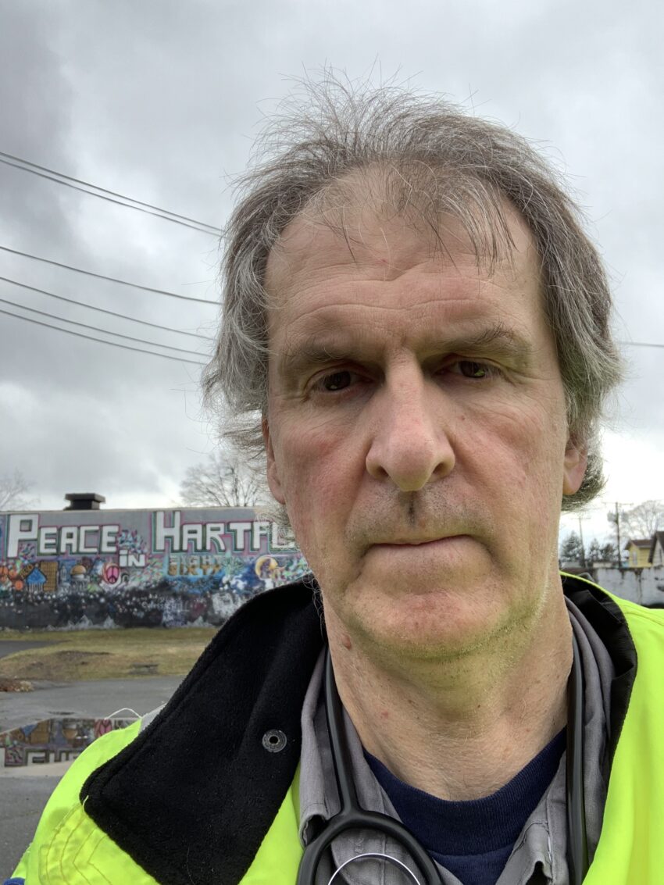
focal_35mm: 32
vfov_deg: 56.8
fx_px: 818
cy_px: 442
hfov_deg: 44.2
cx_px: 332
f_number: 2.2
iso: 16
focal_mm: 2.87
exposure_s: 1/162
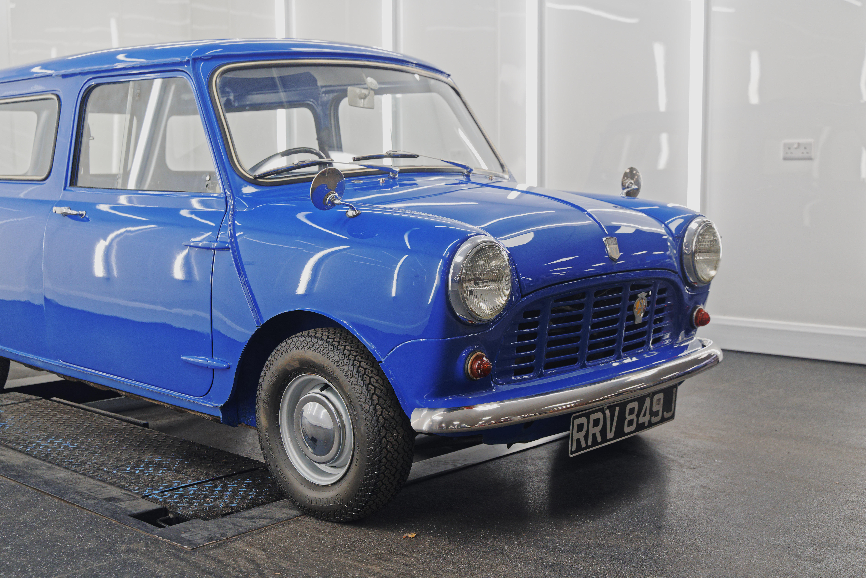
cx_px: 433
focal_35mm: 45
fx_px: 1082
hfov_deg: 43.6
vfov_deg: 29.9
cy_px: 289
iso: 320
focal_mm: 45
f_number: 4.5
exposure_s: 1/50
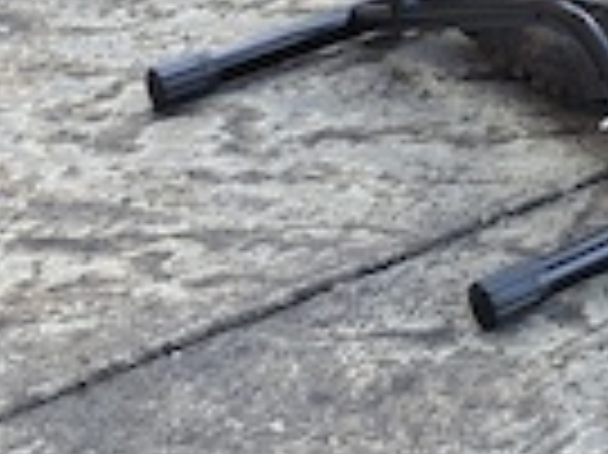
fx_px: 2492
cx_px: 1599
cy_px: -553
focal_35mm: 142
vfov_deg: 9.5
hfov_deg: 11.0
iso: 50
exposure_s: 1/100
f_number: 1.8
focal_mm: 5.23
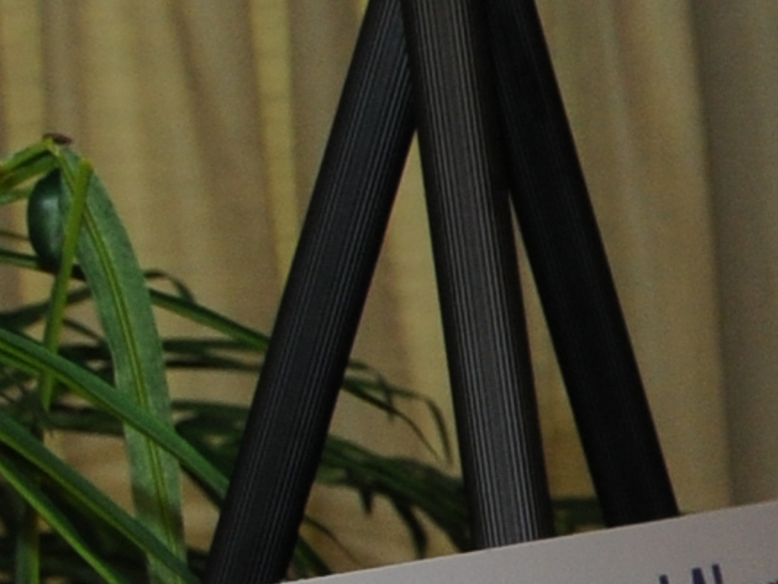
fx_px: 4425
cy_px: 673
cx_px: 2757
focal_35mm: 197
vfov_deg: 7.5
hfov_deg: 7.8
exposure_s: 1/60
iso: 320
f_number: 5.6
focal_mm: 17
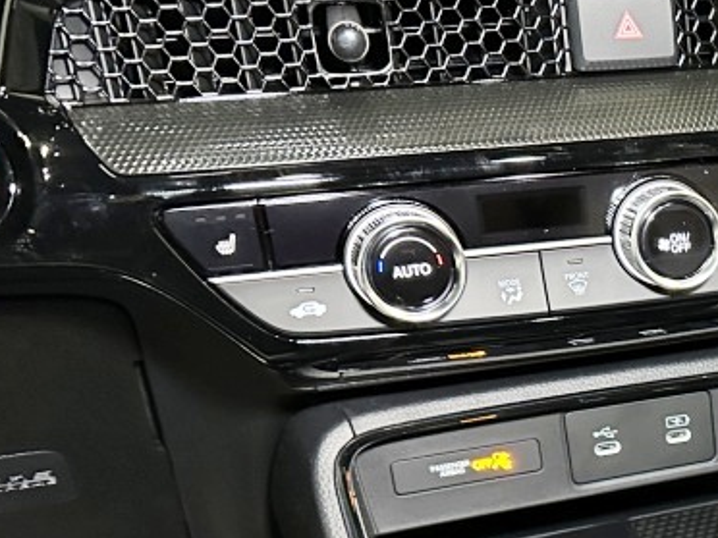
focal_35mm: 66
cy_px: 577
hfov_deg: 25.4
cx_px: 932
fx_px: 1369
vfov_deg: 21.2
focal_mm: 6.86
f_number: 1.78
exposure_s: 1/30
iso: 800
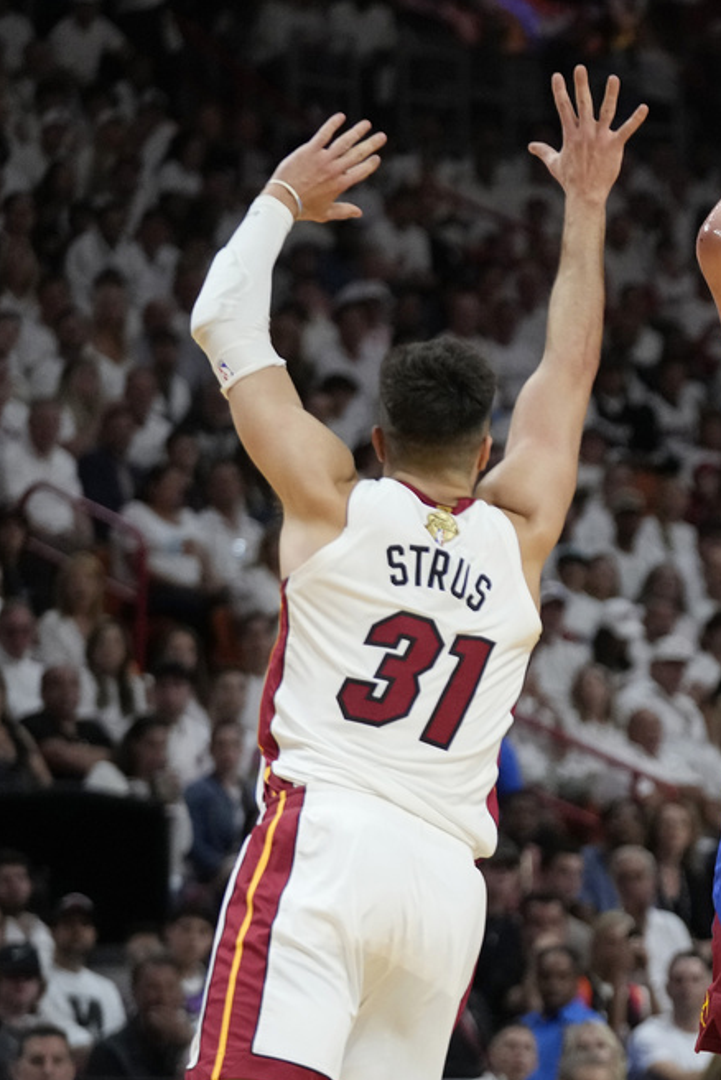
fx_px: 5431
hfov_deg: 7.6
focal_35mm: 181
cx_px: 690
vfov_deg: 11.4
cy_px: 542
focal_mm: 116
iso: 4000
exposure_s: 1/1600
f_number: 3.2
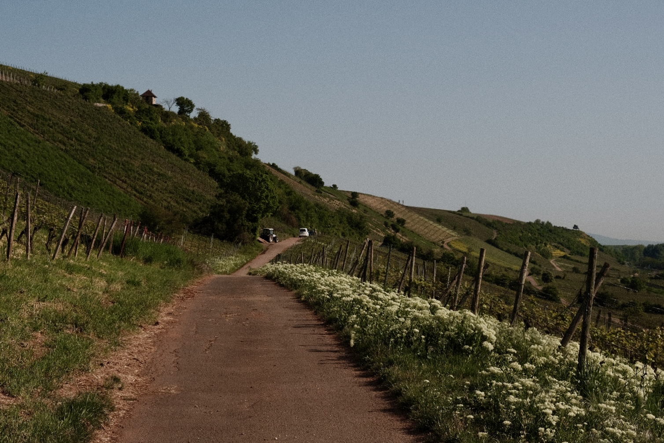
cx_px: 332
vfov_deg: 25.1
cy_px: 222
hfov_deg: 36.9
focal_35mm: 54
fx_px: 996
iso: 160
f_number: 5.6
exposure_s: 1/1000
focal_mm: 35.8
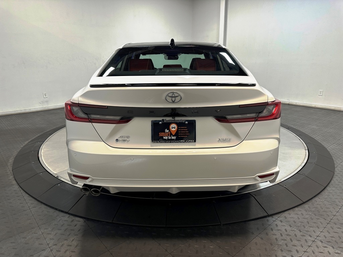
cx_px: 172
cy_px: 128
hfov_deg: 71.6
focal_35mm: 24
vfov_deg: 56.8
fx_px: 238
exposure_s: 1/60
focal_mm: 6.86
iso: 200
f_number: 1.78
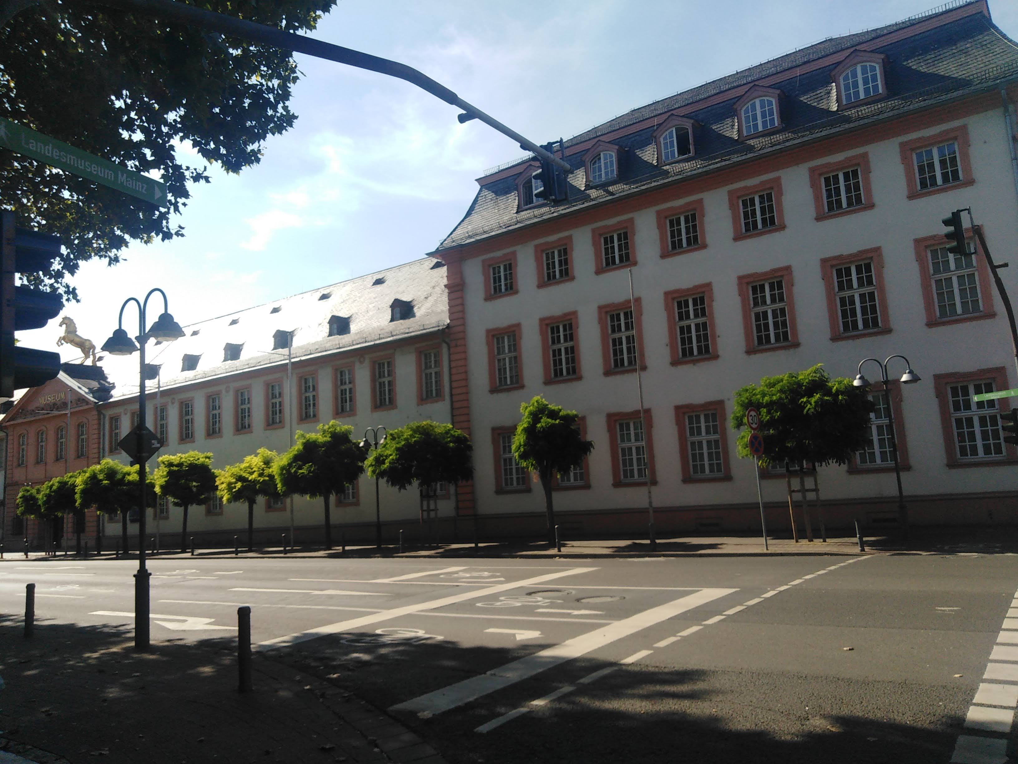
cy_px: 382
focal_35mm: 26
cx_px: 509
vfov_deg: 53.1
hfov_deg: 67.3
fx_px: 765
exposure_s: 1/972
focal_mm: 3.46
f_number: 2.2
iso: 100
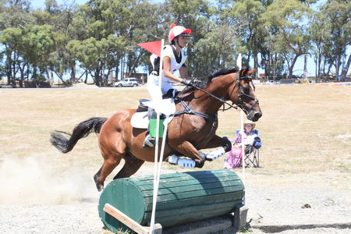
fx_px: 760
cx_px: 176
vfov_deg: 17.5
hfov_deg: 26.0
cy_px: 117
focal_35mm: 78
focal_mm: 52
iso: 500
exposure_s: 1/640
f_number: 7.1
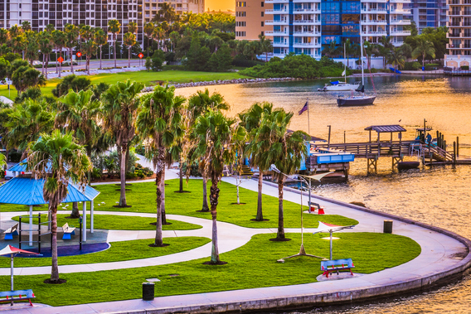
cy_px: -4
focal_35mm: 106
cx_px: 373
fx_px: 1387
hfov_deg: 19.1
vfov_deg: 12.8
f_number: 16
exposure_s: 1/5
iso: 100
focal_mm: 48
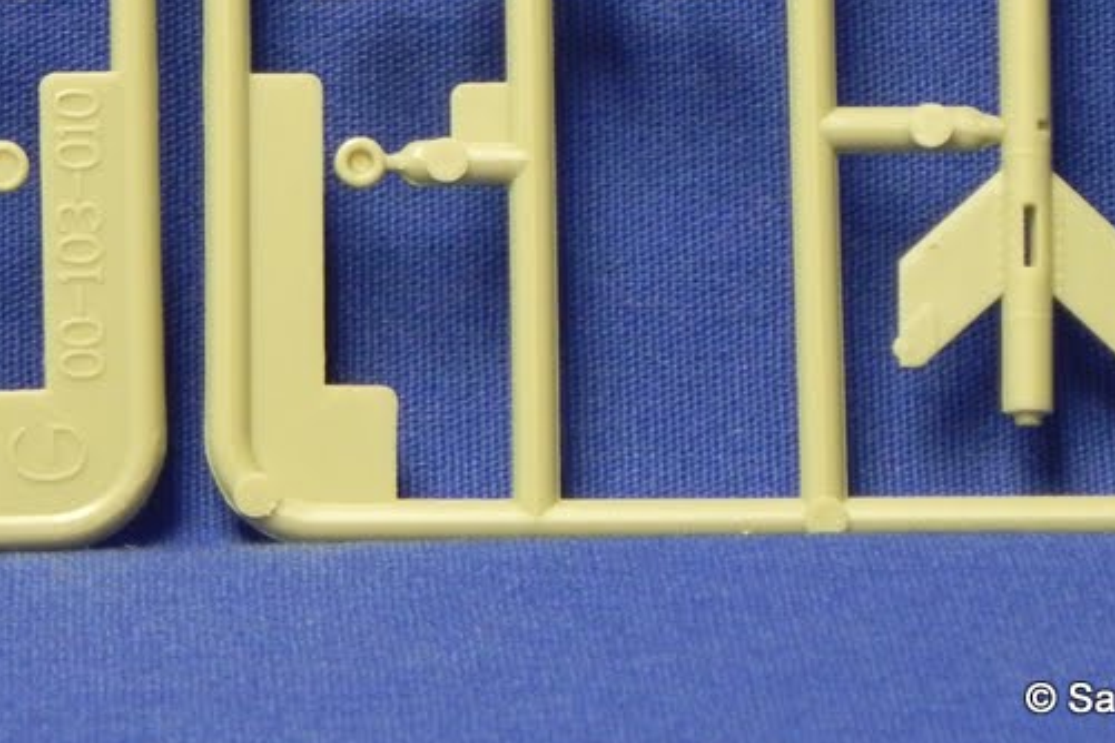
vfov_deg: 4.5
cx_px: 196
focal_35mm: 306
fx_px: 9477
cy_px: -89
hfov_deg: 6.7
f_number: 4.5
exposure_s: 1/17.7
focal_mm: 25.7
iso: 400
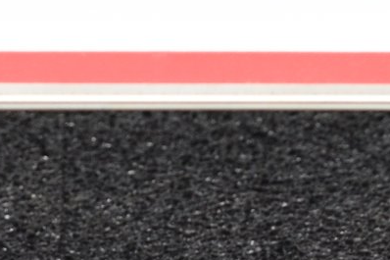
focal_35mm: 347
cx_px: -162
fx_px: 3757
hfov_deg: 5.9
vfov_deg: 3.9
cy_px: 627
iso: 640
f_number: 8
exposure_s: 1/125
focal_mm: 46
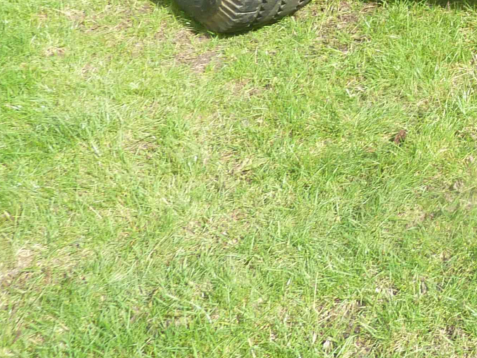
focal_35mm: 68
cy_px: -123
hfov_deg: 24.6
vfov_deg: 19.7
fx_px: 937
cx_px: 634
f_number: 4
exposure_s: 1/200
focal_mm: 4.1
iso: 80
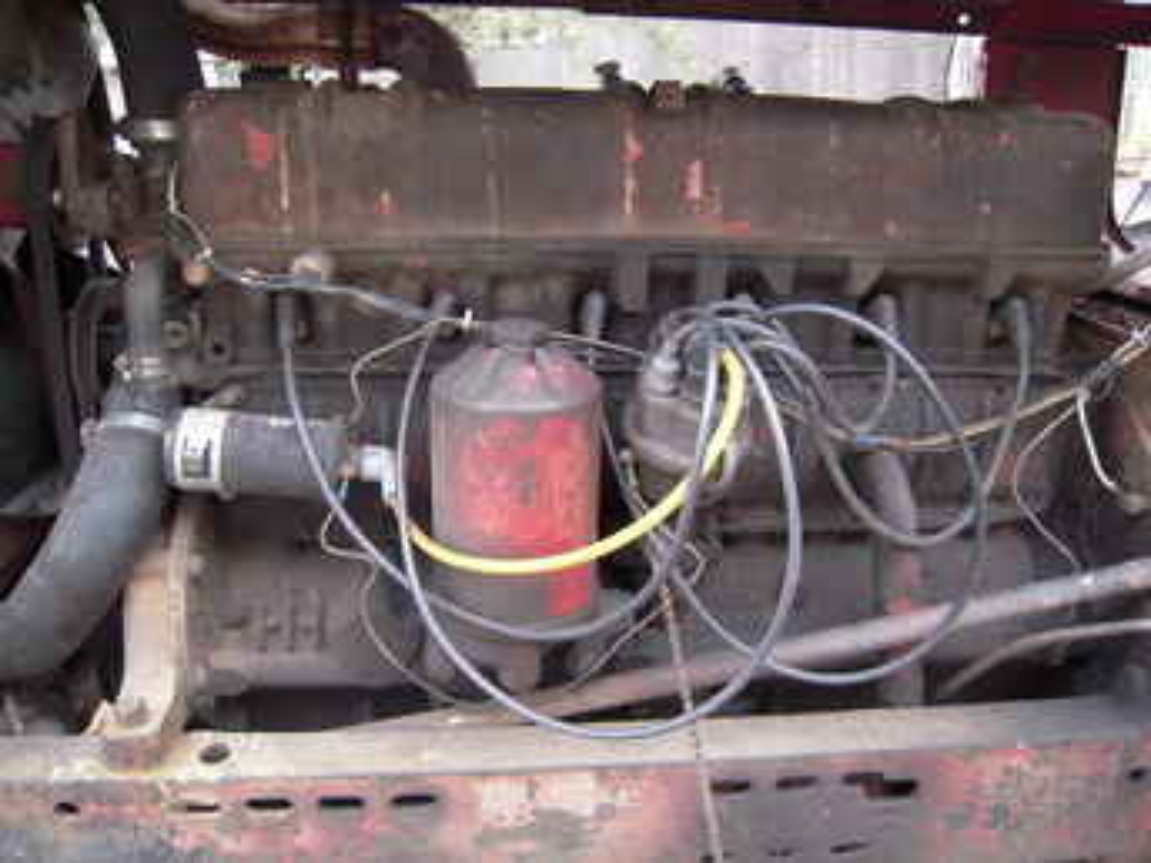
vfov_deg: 49.7
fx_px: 931
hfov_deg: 63.4
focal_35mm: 28
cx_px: 576
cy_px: 432
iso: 160
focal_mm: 5
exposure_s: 1/30
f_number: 2.7
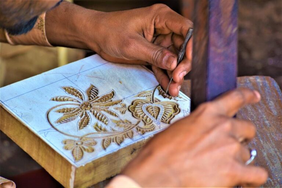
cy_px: 94
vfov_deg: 7.3
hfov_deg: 11.0
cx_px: 141
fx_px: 1469
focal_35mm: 188
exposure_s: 1/30
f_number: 4.8
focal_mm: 125
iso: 100
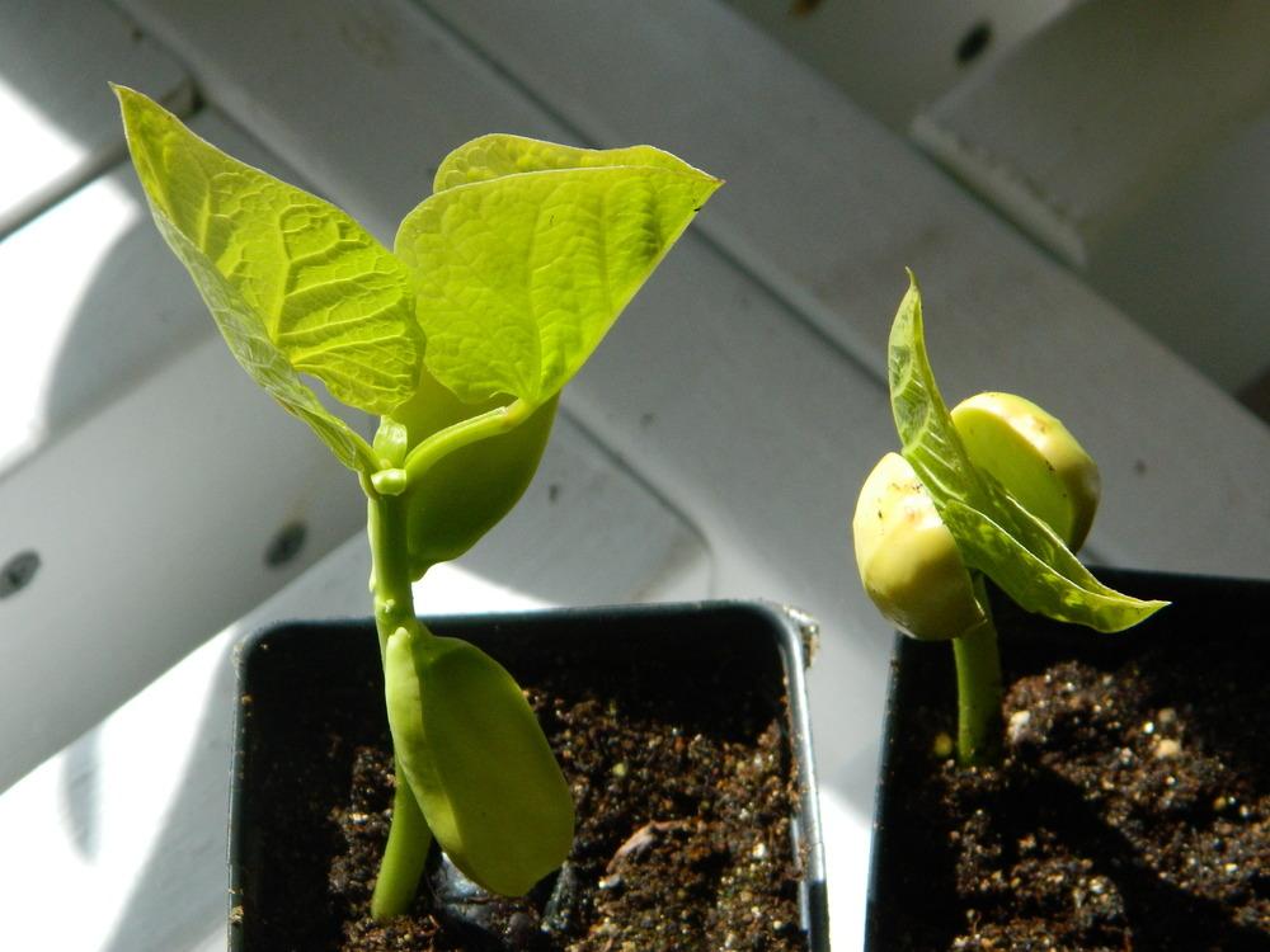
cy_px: 476
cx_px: 635
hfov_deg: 19.1
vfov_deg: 14.4
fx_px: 3779
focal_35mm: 103
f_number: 4.5
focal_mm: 18.6
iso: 250
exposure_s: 1/640
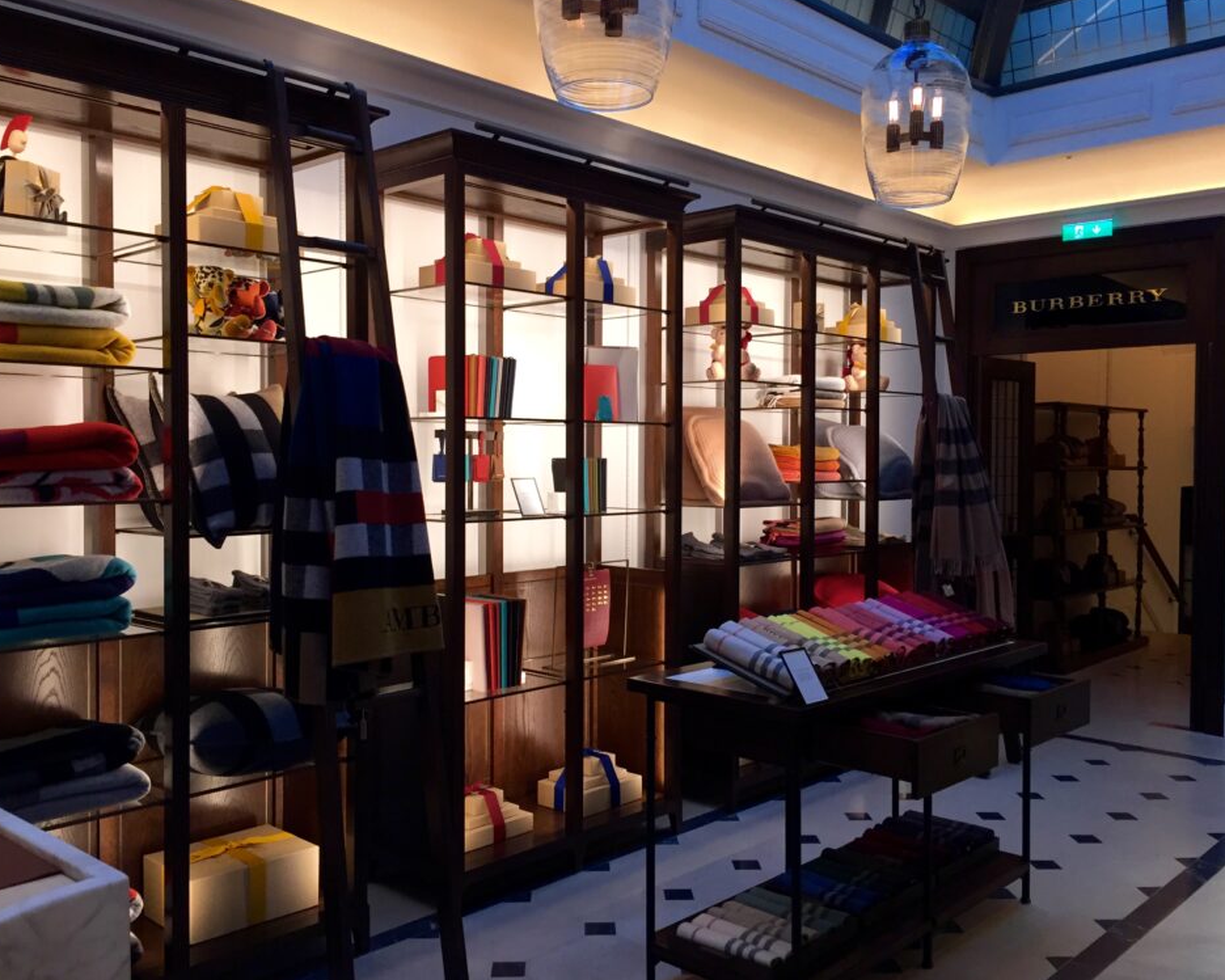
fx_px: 1124
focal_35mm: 31
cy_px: 487
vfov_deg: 47.1
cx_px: 609
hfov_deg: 57.2
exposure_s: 1/30
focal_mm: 4.15
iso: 50
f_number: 2.2
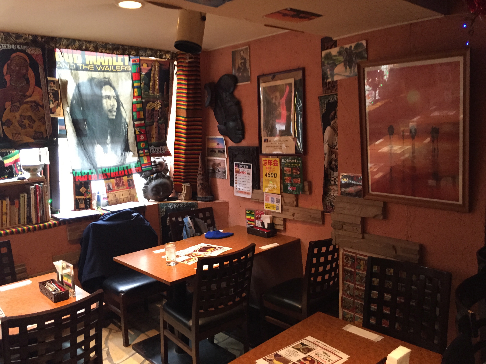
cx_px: 243
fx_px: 407
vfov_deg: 48.2
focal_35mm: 29
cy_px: 182
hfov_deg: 61.7
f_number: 2.2
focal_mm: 4.15
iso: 250
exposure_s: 1/30
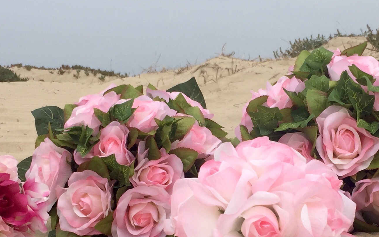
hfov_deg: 26.6
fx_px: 795
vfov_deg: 16.8
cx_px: 262
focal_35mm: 77
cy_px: 199
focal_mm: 4.15
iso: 32
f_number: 2.2
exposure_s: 1/3300
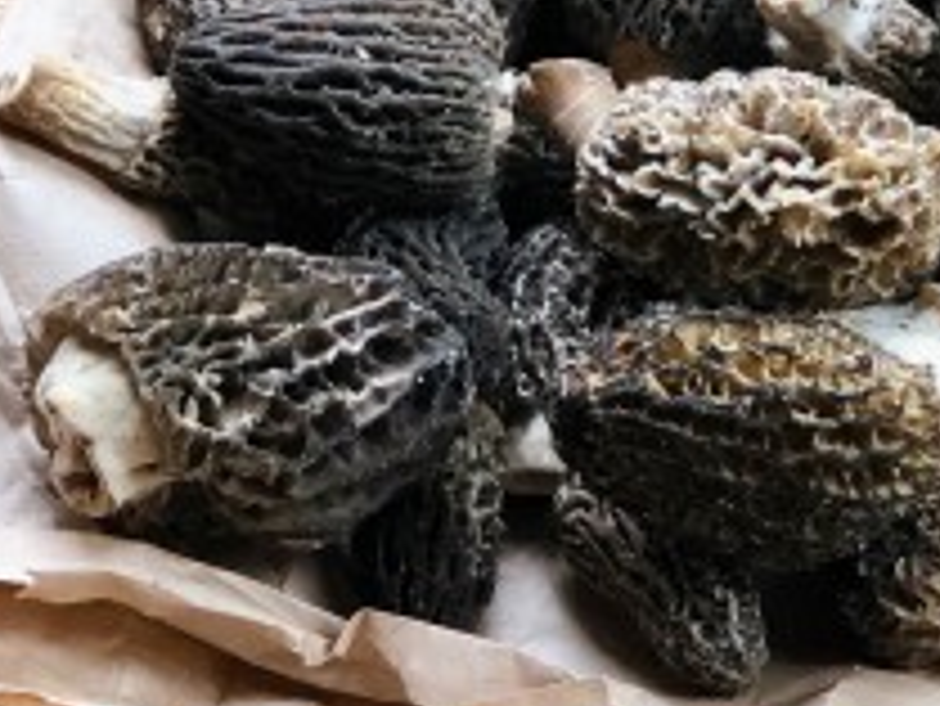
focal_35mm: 177
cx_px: 423
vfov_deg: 8.4
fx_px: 4809
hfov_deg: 11.2
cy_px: 72
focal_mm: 6.6
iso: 40
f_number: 2.8
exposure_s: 1/30
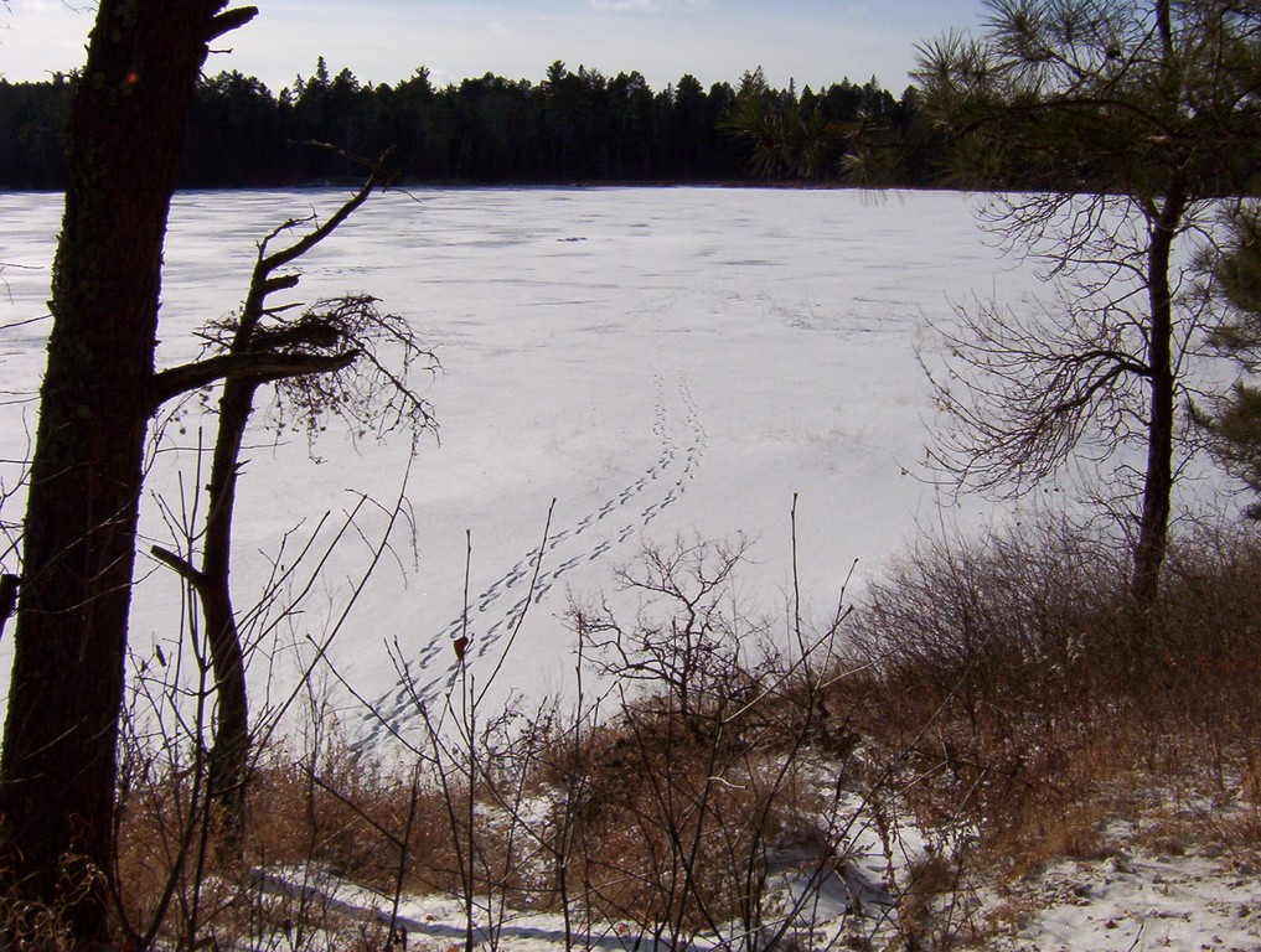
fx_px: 1315
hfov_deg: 51.2
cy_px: 476
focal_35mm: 36
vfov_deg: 39.8
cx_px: 630
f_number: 5.24
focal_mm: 5.54
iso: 100
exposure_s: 1/1701
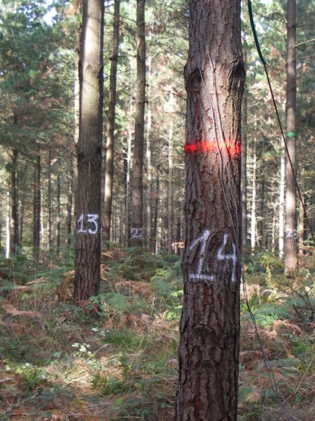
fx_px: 825
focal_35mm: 68
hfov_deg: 21.6
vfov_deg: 28.6
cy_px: 219
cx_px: 203
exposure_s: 1/50
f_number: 3.3
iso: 80
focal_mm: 6.3
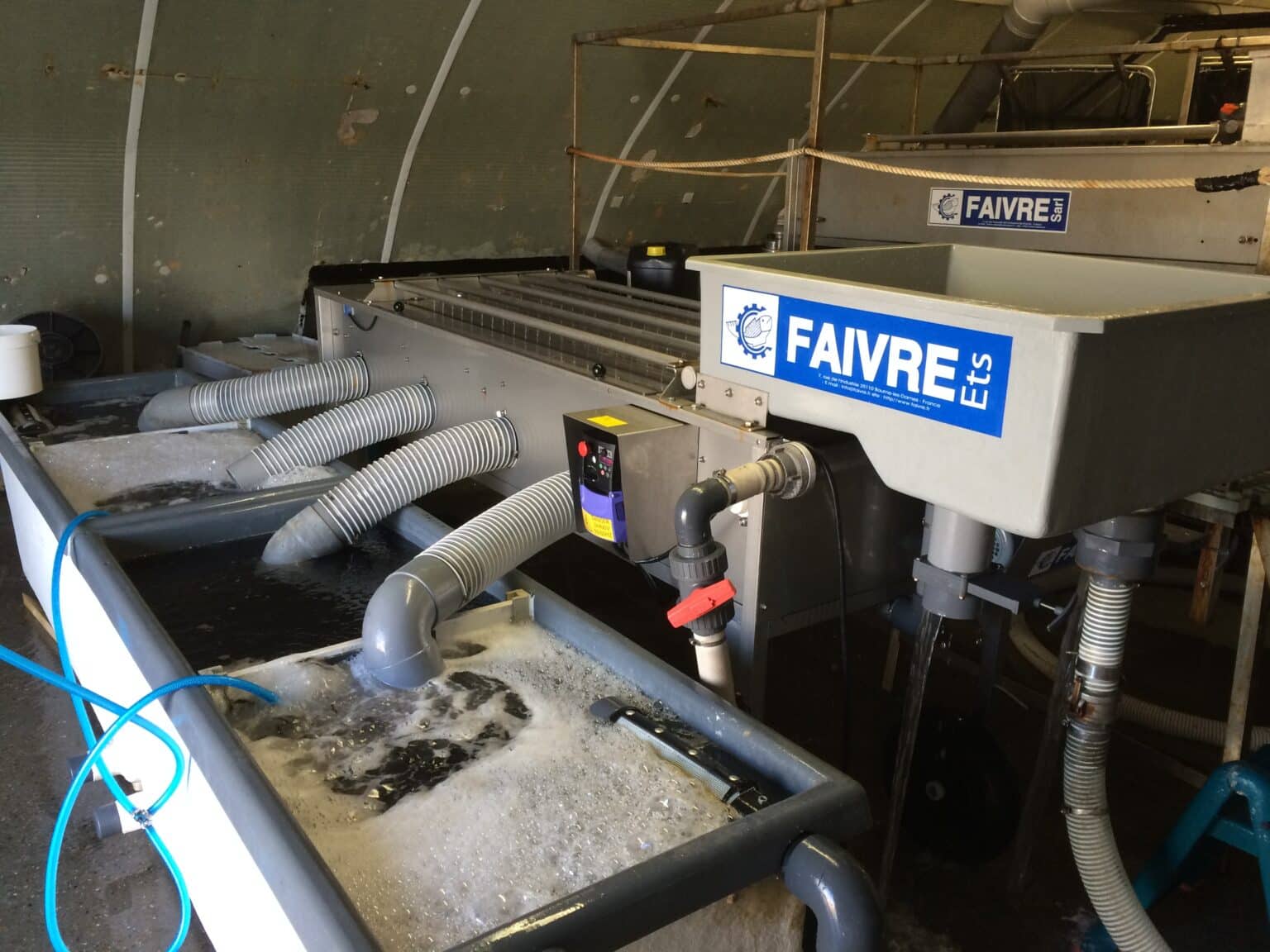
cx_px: 635
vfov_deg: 48.2
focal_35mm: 29
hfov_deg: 61.7
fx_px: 1064
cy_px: 476
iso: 50
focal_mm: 4.15
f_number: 2.2
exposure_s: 1/30
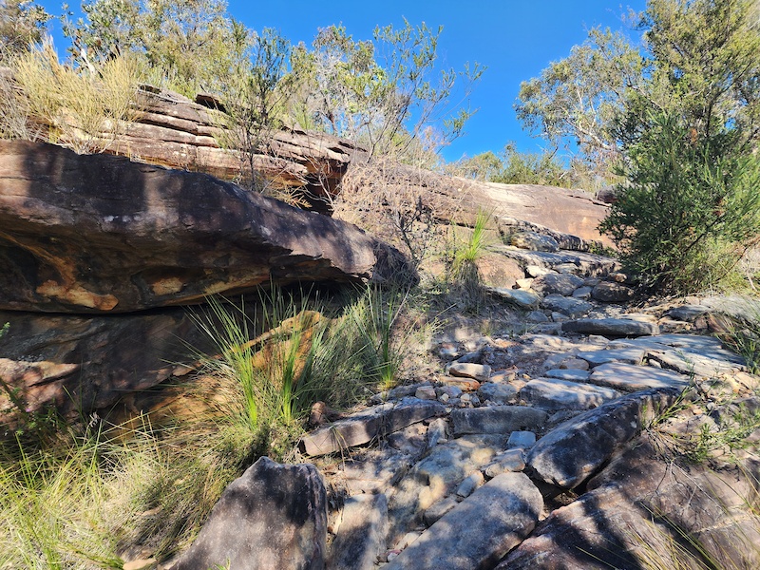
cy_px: 285
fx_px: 505
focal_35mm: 23
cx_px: 380
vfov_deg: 58.9
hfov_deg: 73.9
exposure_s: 1/248
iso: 12
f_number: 1.8
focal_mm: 6.4
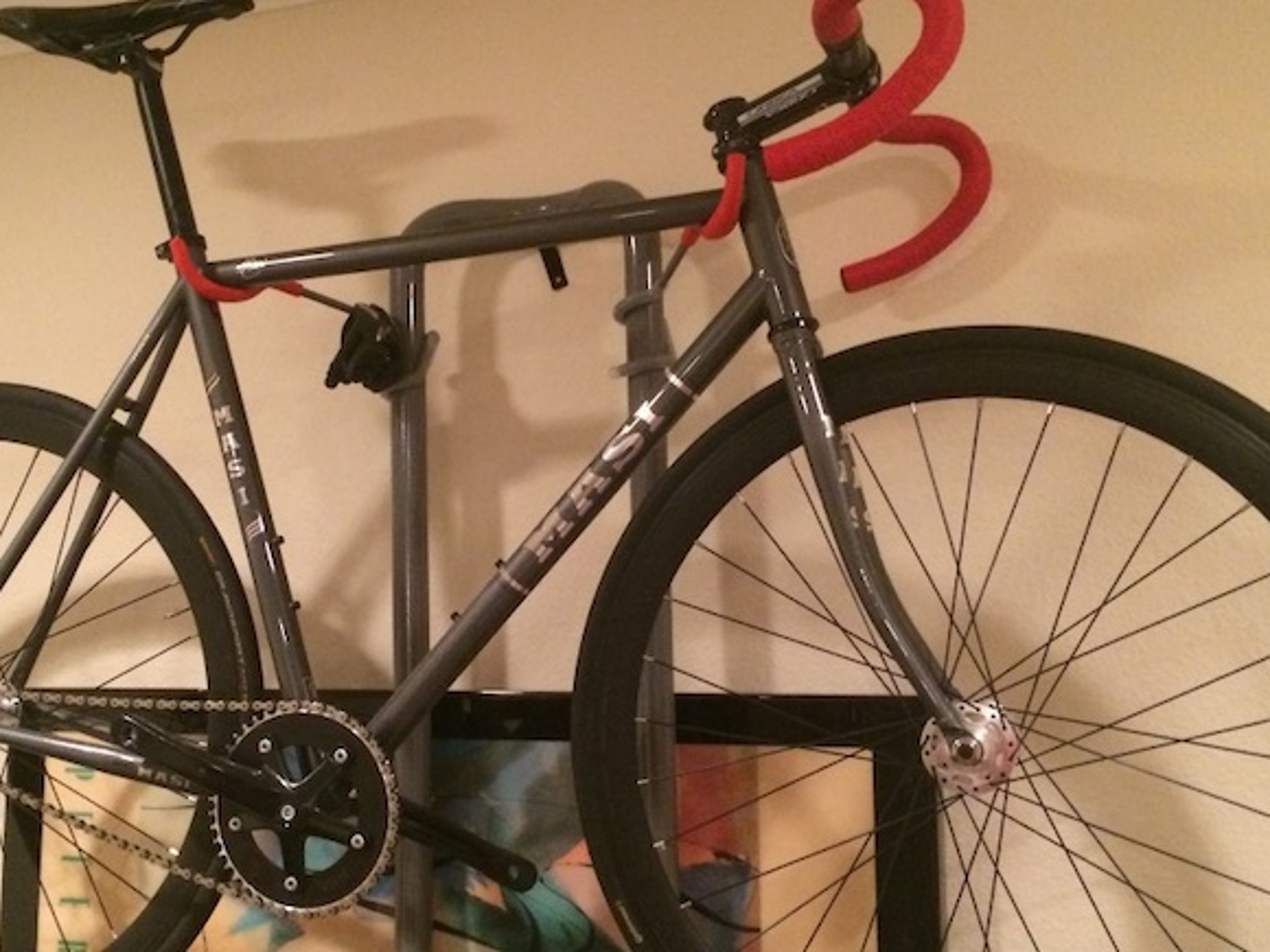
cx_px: 556
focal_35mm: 40
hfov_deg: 46.7
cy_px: 525
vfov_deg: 35.9
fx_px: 1468
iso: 400
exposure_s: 1/15
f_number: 2.2
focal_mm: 4.15
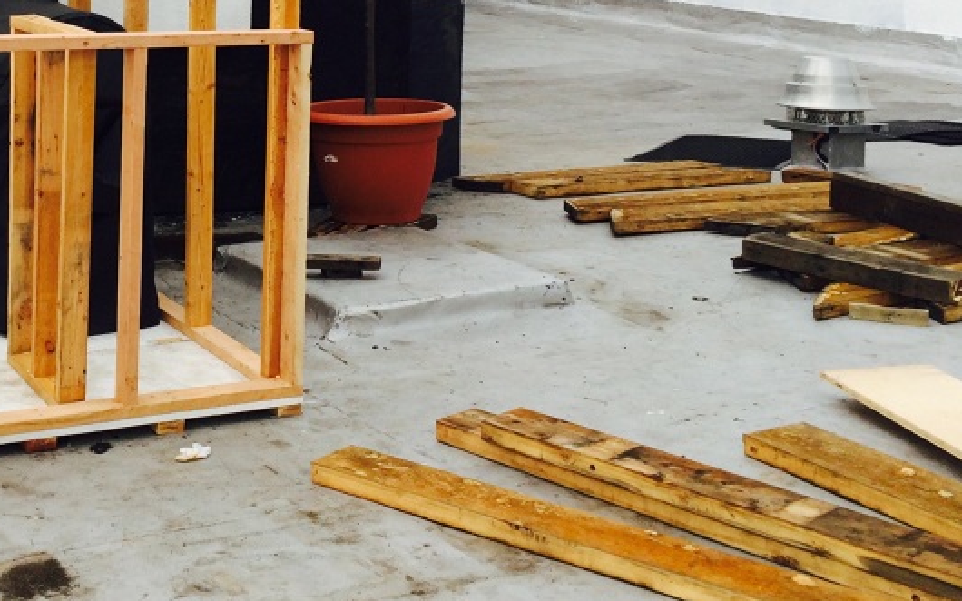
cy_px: 5
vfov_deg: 21.6
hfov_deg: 33.8
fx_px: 1520
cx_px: 158
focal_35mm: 58
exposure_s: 1/120
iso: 40
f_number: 2.2
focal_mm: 4.15
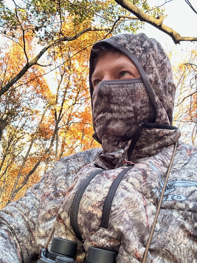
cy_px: 132
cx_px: 98
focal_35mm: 30
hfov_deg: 46.8
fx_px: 228
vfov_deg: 60.0
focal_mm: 2.69
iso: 125
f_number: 1.9
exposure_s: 1/60
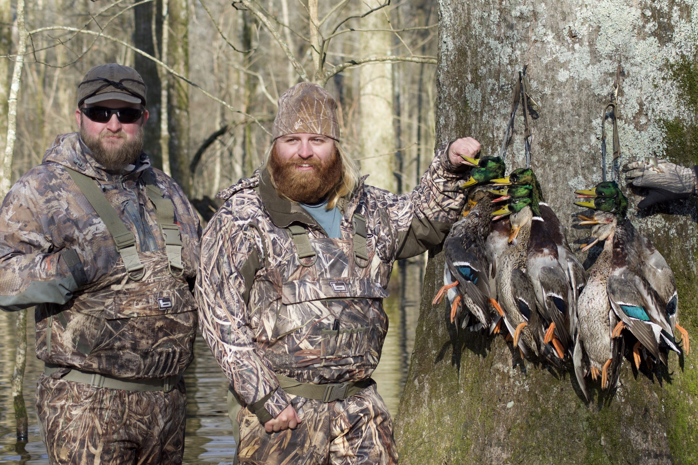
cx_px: 349
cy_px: 232
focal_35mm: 105
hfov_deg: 19.5
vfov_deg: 13.0
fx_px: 2036
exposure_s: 1/500
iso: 320
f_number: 5.6
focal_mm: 70
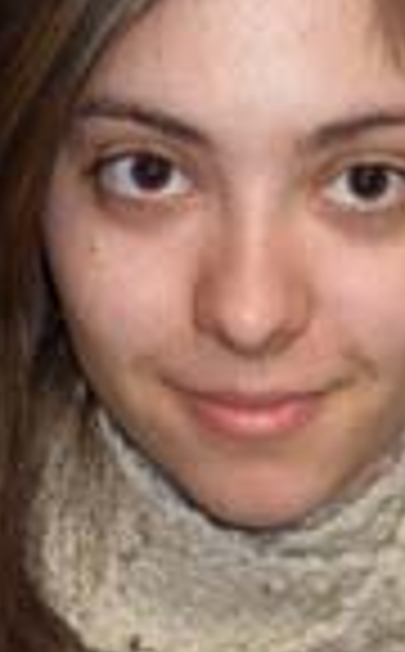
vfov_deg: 20.7
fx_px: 1775
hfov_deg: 13.0
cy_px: 479
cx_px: 194
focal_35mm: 100
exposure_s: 1/60
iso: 100
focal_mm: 8
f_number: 2.8
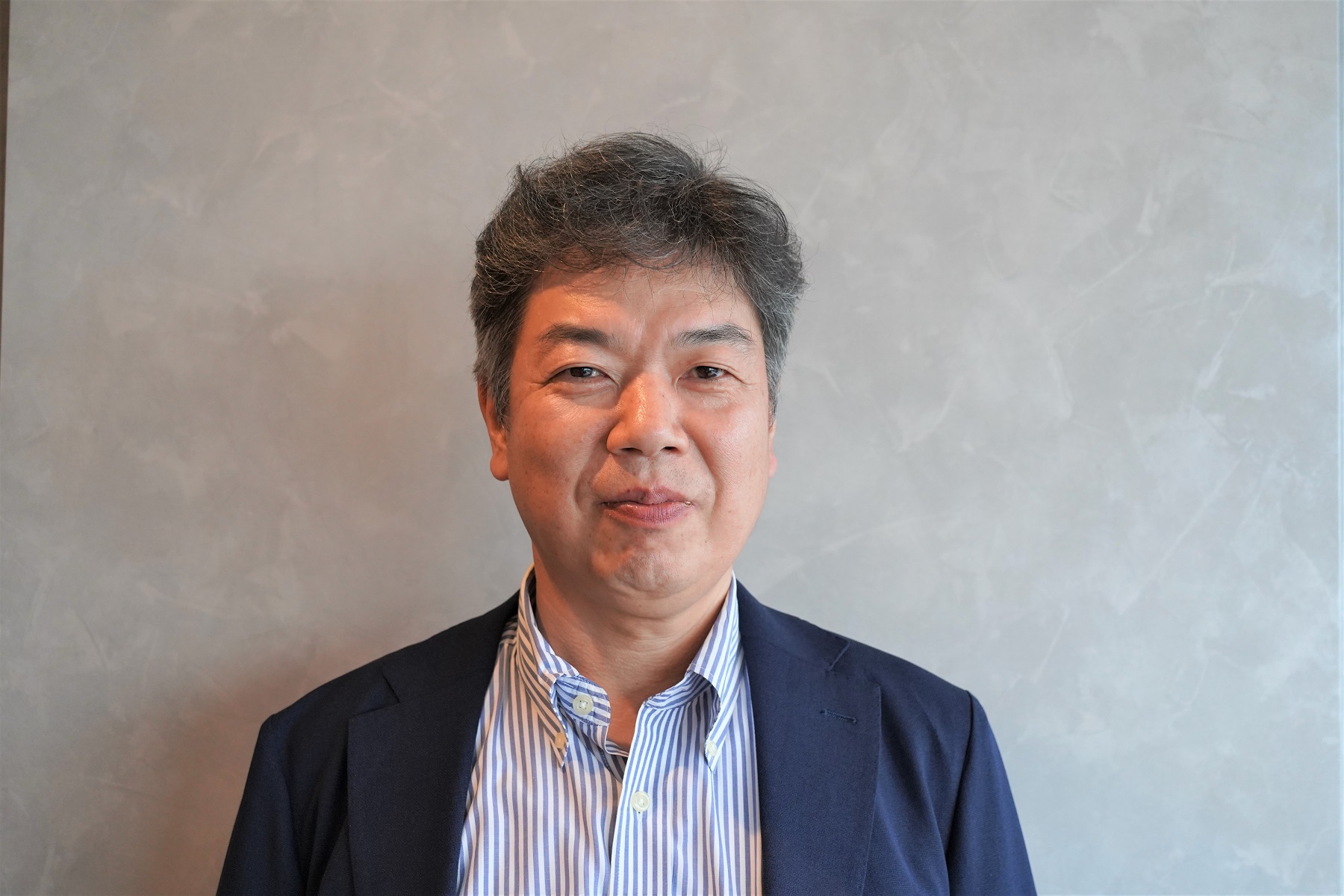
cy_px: 448
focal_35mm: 46
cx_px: 672
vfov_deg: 29.2
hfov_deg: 42.7
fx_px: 1717
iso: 2500
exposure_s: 1/160
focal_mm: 46
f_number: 5.6
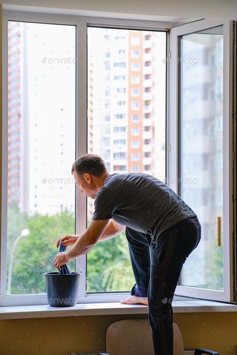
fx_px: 829
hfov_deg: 16.3
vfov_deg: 24.2
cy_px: 178
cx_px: 118
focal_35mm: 84
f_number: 2.5
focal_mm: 56
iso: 250
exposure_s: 1/200
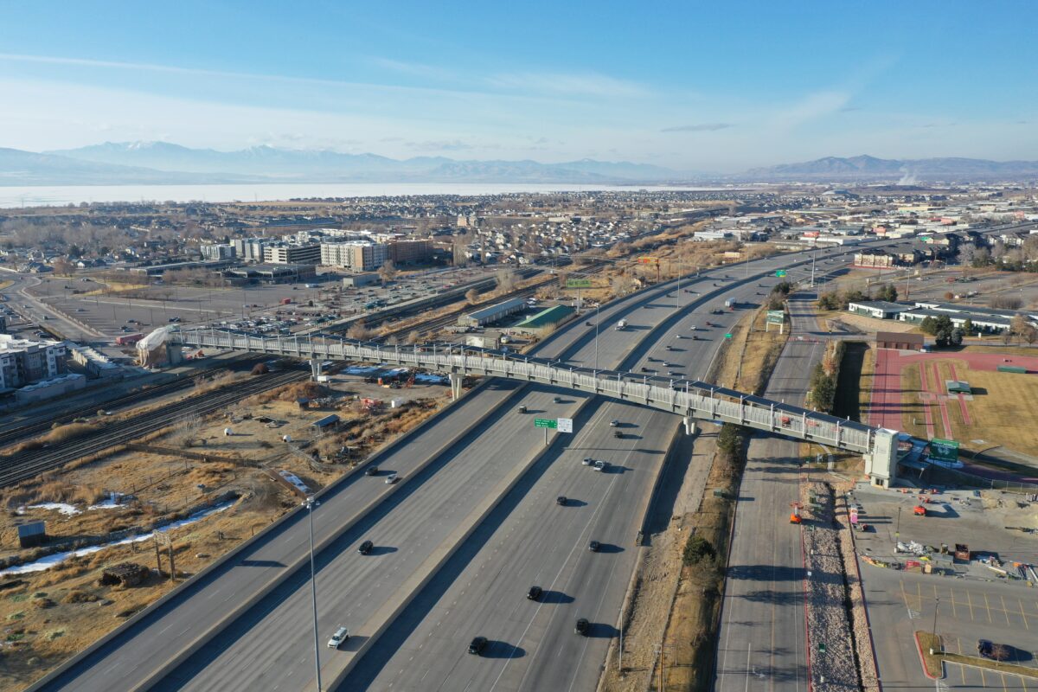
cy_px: 346
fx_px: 807
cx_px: 519
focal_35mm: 28
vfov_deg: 46.4
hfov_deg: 65.5
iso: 100
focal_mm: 10.26
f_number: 5.6
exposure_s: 1/400
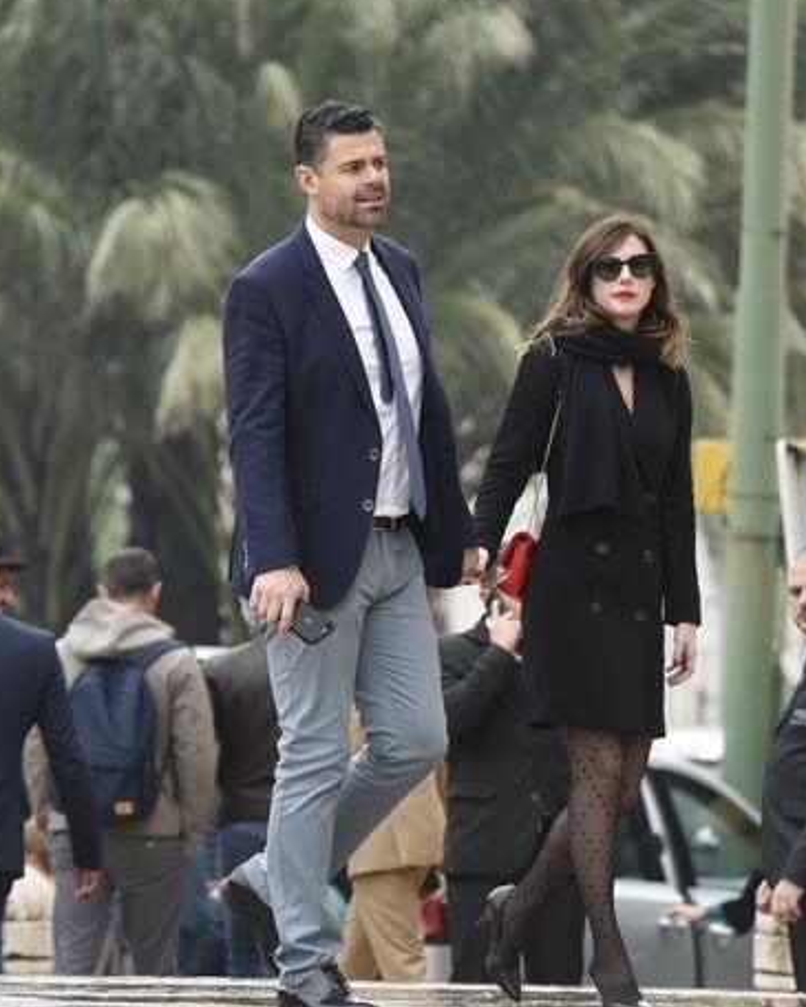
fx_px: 9628
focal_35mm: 323
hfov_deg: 4.8
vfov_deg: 6.0
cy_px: 562
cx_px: 392
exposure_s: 1/800
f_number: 4.5
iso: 800
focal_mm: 200
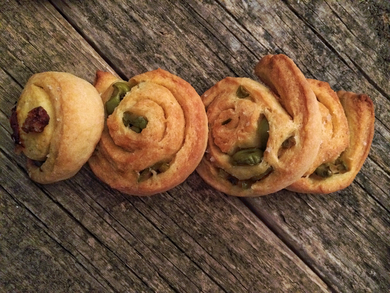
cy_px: 146
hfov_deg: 61.7
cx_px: 195
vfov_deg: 48.2
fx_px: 327
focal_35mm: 29
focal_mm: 4.15
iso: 500
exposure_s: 1/17
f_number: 2.2
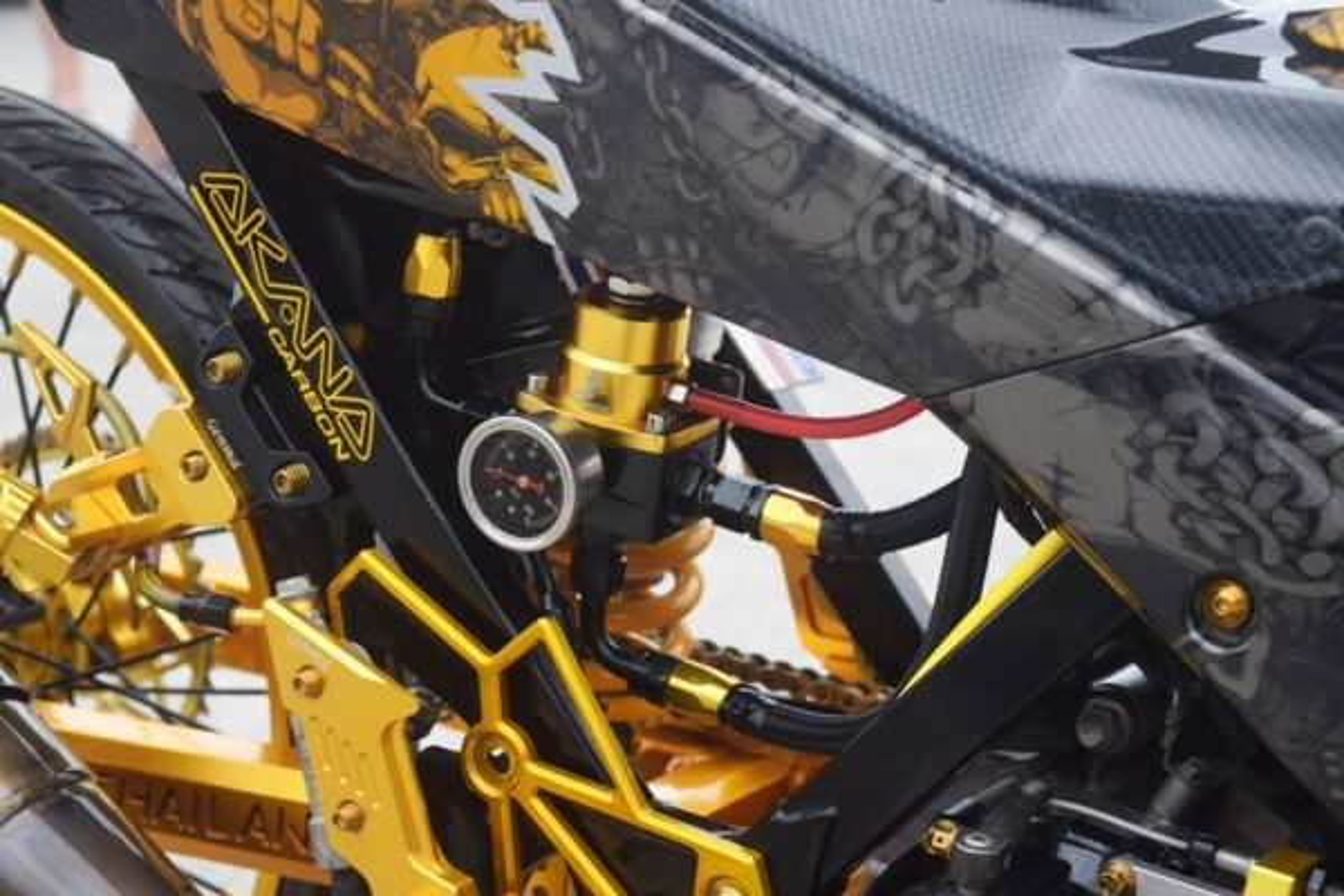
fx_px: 2912
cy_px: 448
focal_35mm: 78
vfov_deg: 17.5
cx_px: 672
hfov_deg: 26.0
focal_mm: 52
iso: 400
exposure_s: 1/125
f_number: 5.6
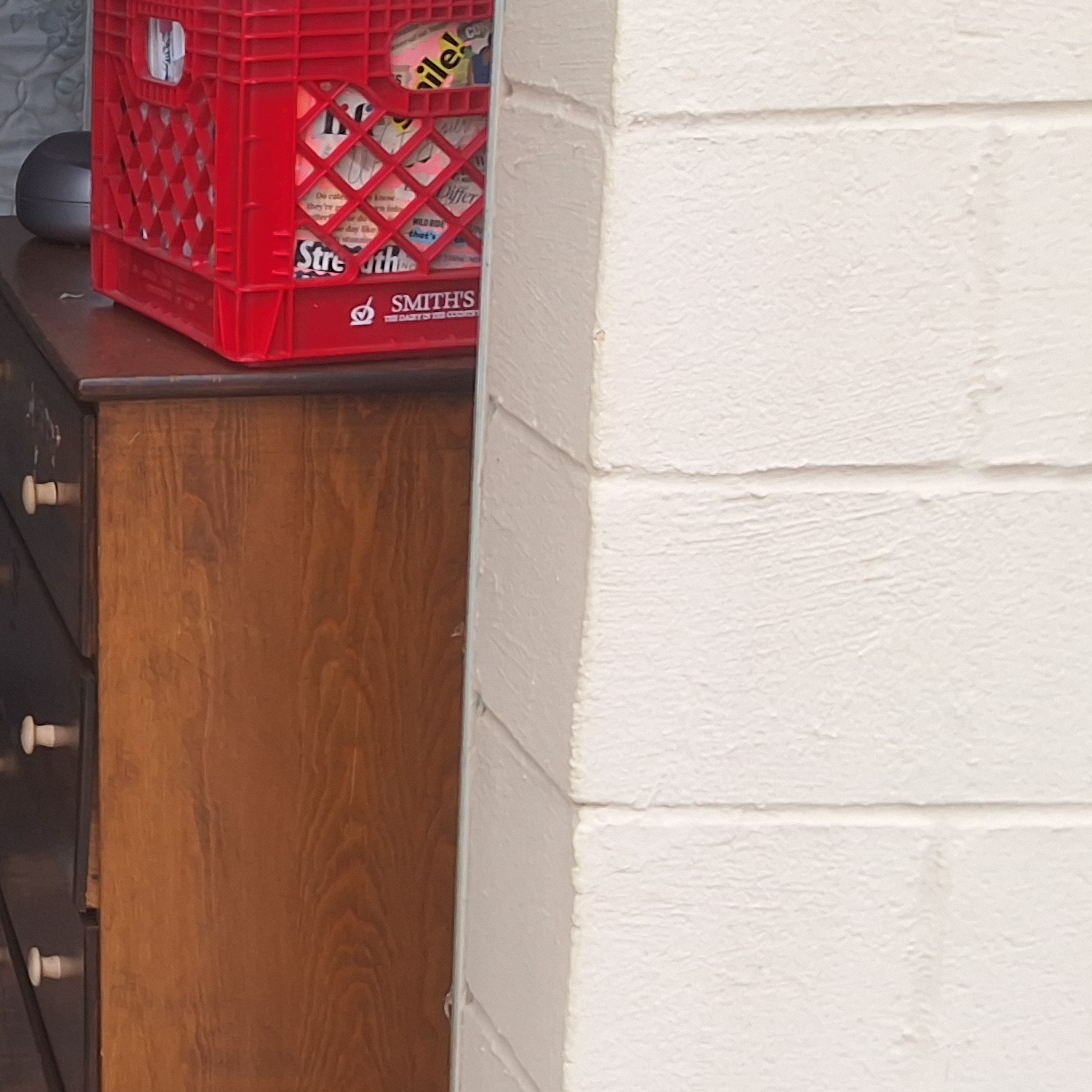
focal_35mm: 74
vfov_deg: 23.3
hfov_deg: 20.3
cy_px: 376
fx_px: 2641
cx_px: -517
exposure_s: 1/120
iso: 40
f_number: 1.9
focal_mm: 2.91
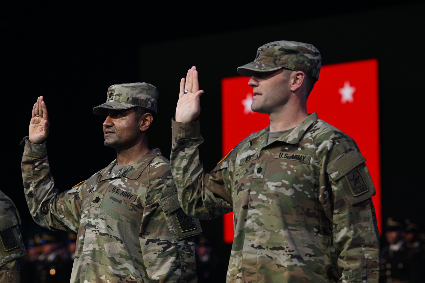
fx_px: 2007
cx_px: 212
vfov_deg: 8.1
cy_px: 142
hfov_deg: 12.1
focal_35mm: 170
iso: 2500
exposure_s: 1/320
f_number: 6.3
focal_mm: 170
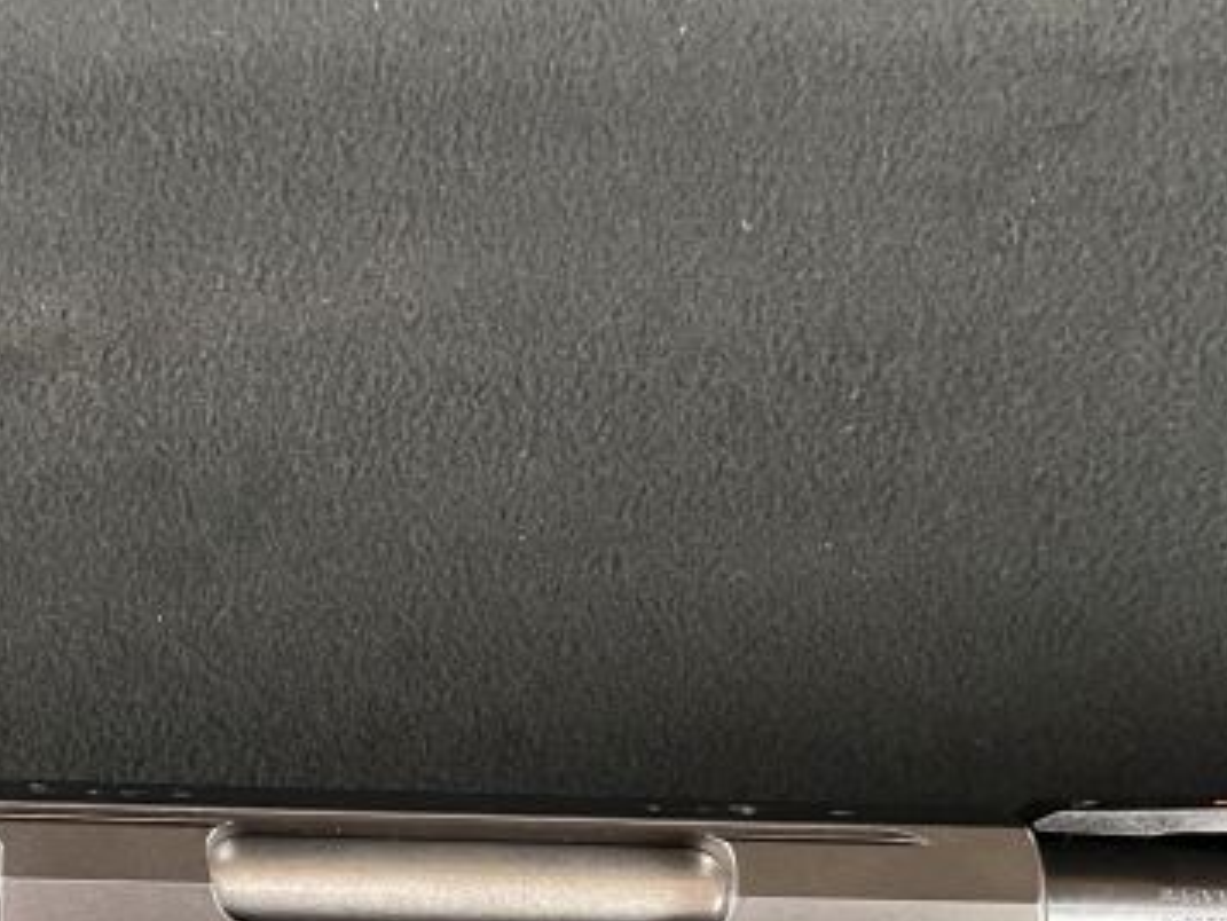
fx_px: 2234
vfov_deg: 22.7
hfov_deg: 30.5
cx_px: 433
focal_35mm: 63
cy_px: 826
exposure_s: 1/60
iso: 500
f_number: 1.6
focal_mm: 5.1
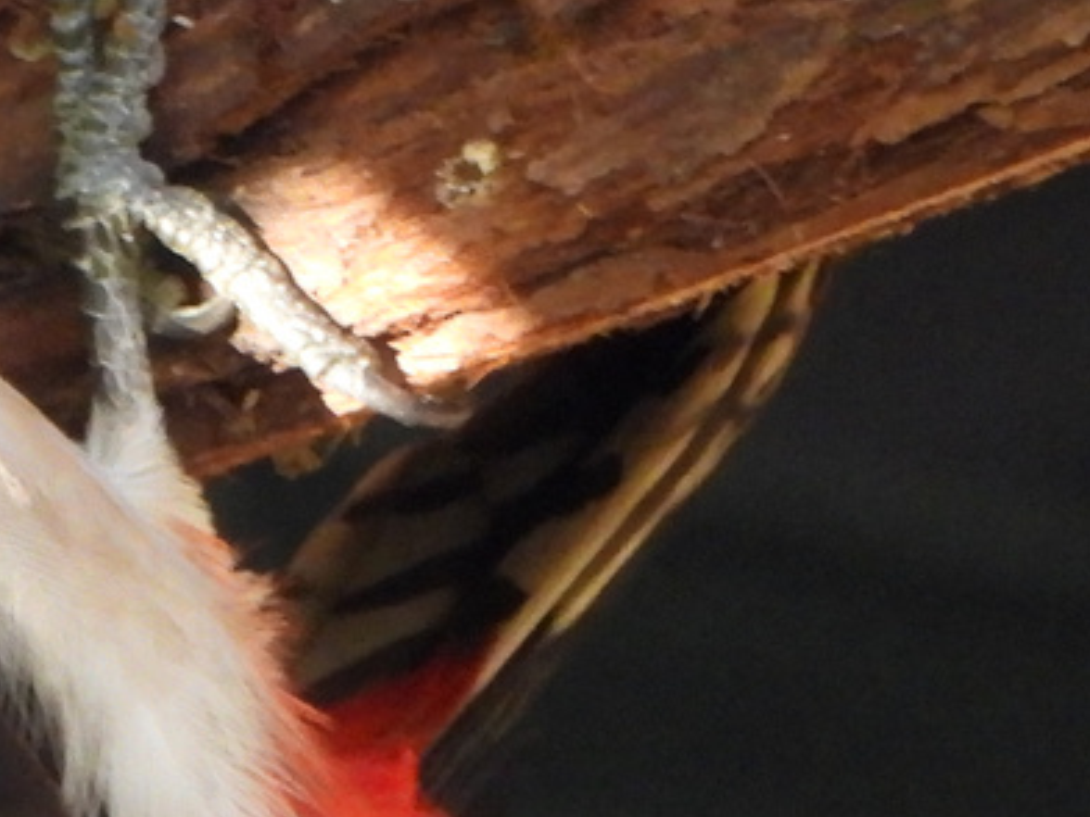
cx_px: -428
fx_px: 107438
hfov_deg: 0.6
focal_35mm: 3412
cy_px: 675
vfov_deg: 0.4
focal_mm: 167
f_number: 5.6
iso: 1000
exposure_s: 1/30
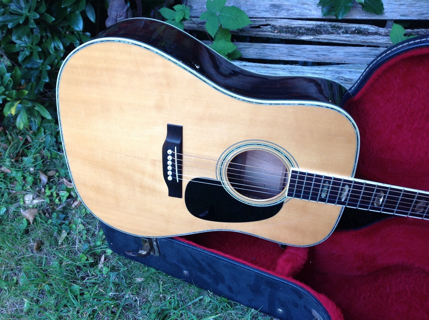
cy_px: 160
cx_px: 214
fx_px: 433
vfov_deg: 40.6
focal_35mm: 35
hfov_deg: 52.7
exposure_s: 1/17
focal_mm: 4.28
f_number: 2.4
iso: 50
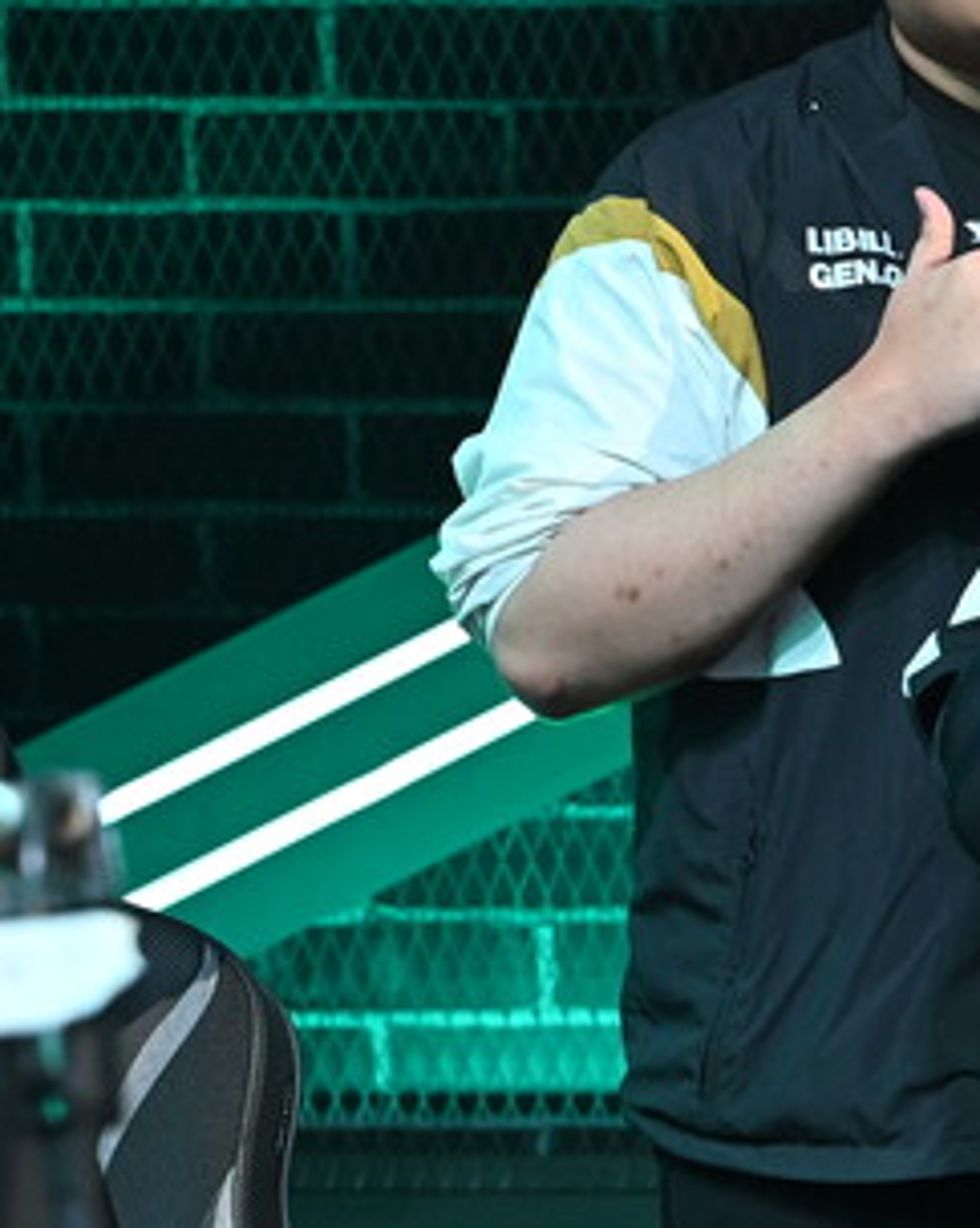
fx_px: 4319
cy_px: 440
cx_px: 1915
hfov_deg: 11.7
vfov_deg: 16.1
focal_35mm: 119
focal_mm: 40
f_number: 3.5
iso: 1250
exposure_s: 1/200
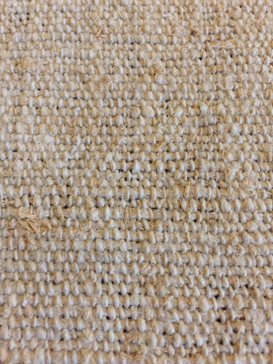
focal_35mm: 29
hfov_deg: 48.2
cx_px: 136
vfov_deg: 61.7
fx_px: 305
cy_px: 182
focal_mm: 4.15
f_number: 2.2
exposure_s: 1/15
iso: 400
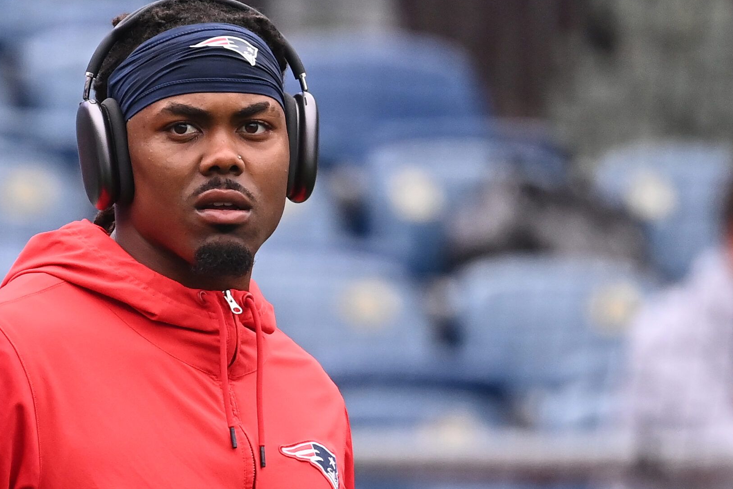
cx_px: 177
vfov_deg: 1.6
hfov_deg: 2.3
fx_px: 17938
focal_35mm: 881
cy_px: 343
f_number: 5.6
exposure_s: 1/1250
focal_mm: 560
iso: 3200
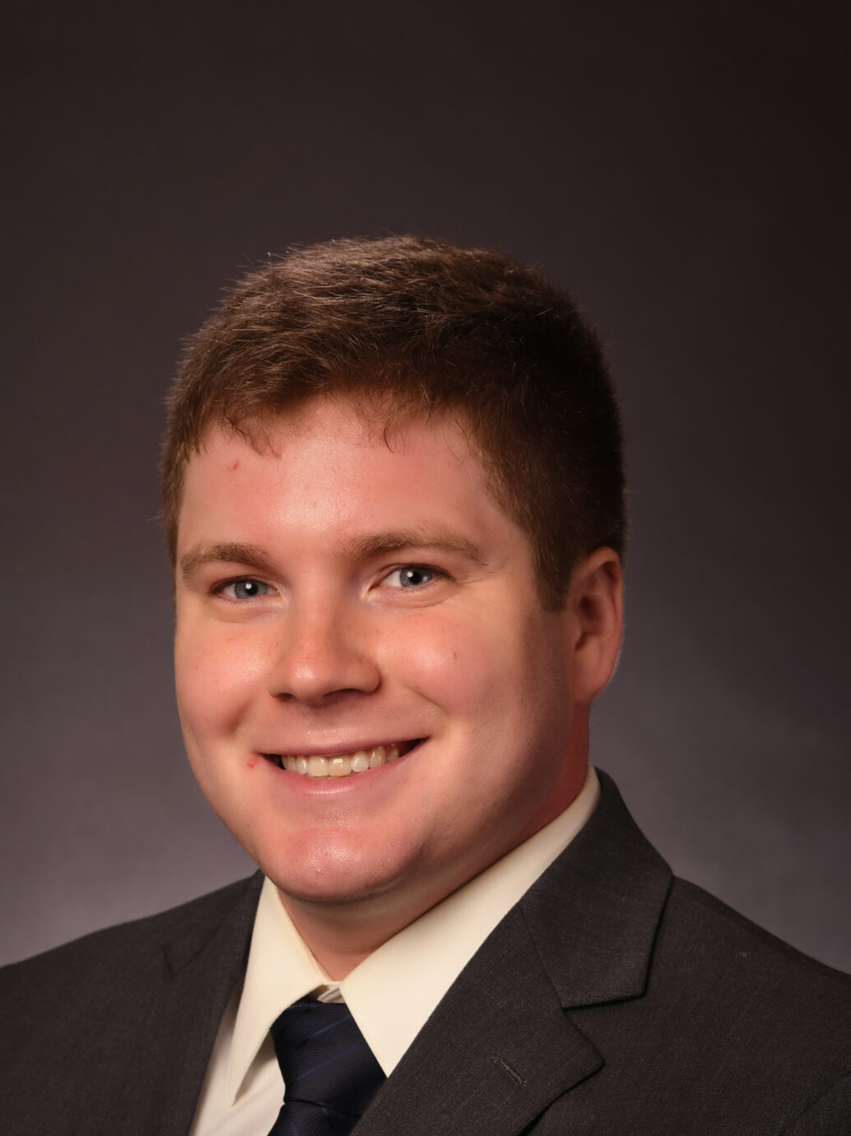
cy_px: 804
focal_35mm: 226
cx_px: 344
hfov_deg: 6.6
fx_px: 7401
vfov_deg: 8.8
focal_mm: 105
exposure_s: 1/100
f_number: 8
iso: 125
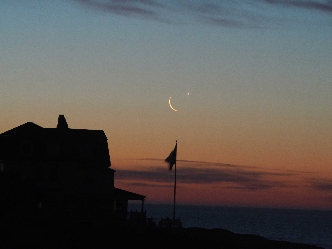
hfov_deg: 8.5
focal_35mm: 234
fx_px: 2244
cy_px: 124
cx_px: 166
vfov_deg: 6.4
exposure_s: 1/4
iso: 4000
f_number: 11
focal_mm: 117
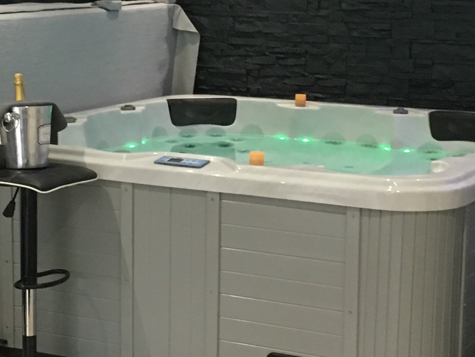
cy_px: 152
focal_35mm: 96
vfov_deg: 15.4
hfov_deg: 20.4
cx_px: 165
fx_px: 1318
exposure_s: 1/33
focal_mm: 4.15
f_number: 2.2
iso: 200
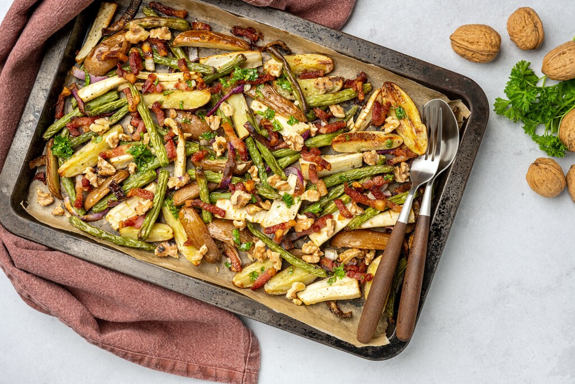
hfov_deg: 44.5
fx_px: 703
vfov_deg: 30.5
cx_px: 288
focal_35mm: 44
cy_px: 192
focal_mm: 44
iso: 200
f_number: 8
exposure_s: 1/40
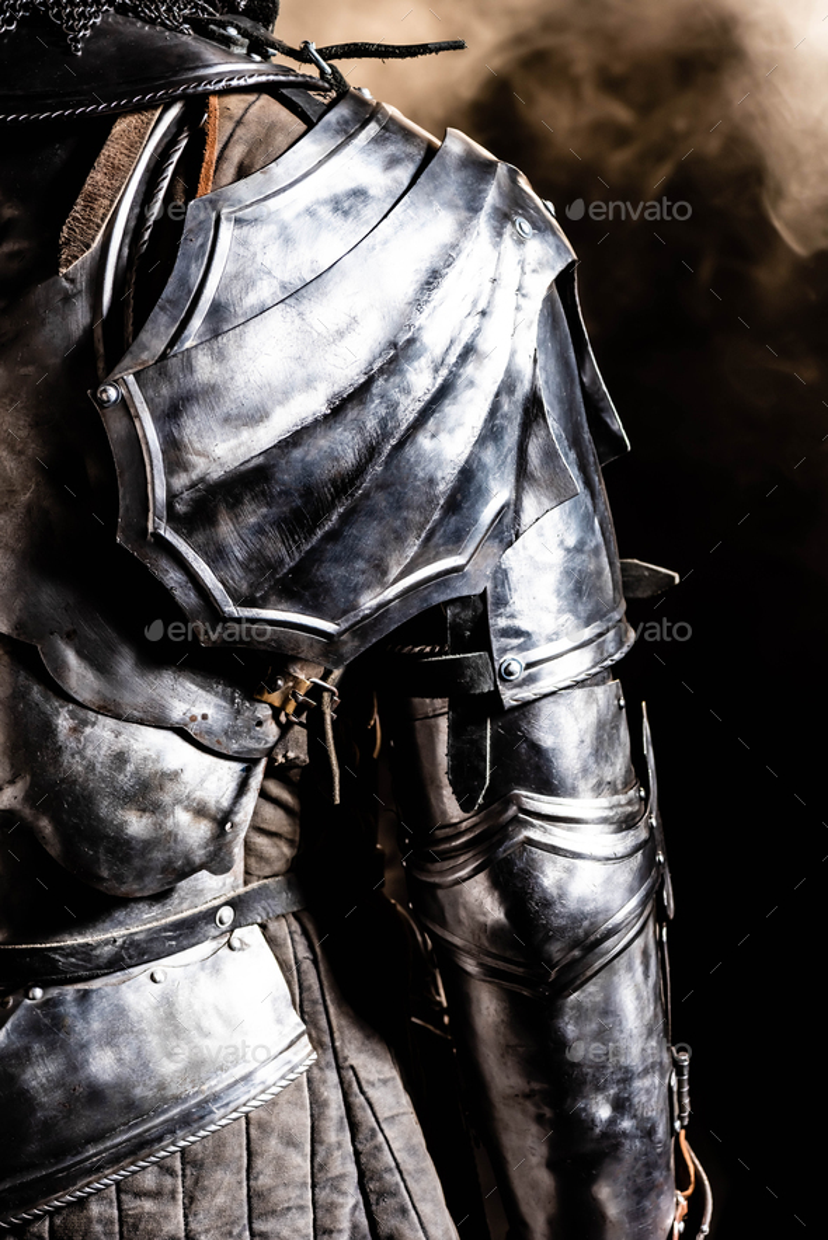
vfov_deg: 19.5
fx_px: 3619
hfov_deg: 13.1
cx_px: 414
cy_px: 620
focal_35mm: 105
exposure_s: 1/200
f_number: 8
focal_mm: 105
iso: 200
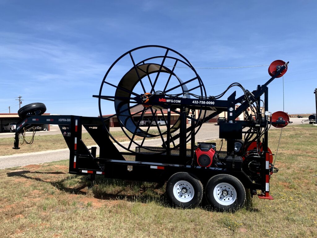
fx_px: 238
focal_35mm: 26
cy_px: 119
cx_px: 158
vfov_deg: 53.1
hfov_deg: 67.3
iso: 25
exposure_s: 1/2208
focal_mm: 4.25
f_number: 1.8
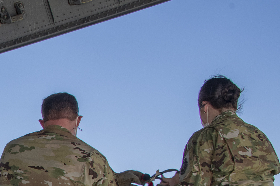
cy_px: 307
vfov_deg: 11.7
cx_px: -163
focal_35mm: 110
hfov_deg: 16.6
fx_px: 855
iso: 400
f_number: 10
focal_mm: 32
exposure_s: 1/250
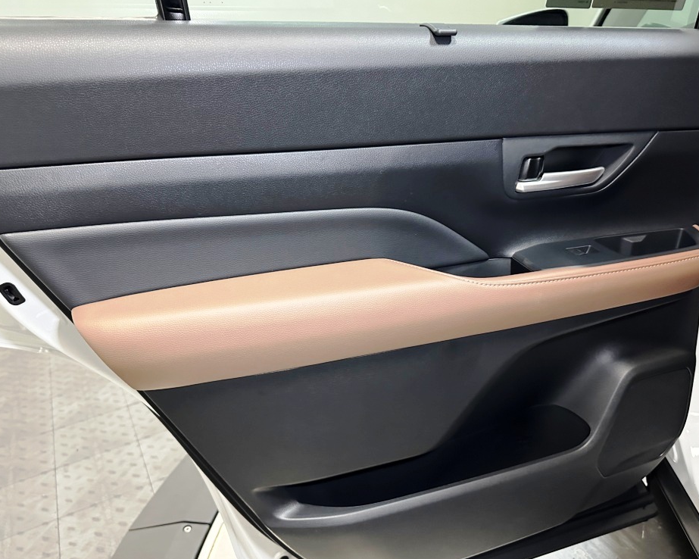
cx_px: 346
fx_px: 538
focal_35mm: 26
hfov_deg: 66.0
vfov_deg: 54.9
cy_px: 284
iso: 800
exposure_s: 1/40
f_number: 1.78
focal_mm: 6.86
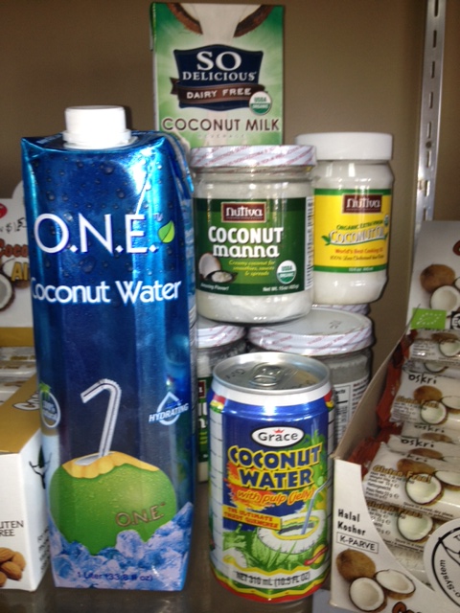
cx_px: 230
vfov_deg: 52.6
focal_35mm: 35
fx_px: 620
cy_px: 306
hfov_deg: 40.7
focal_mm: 4.28
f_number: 2.4
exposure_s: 1/33
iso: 64
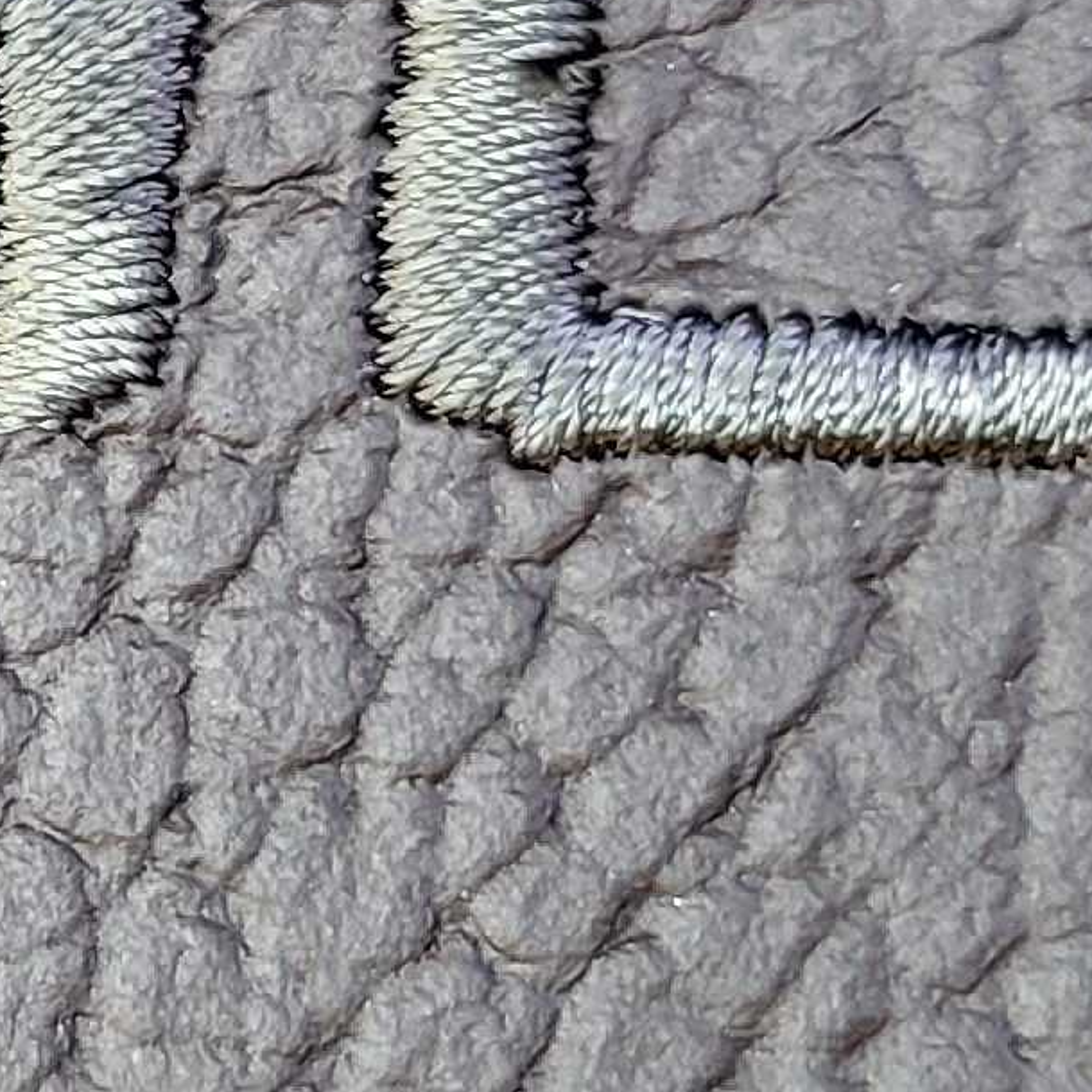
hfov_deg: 10.9
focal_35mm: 151
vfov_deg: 11.6
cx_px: -785
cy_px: 570
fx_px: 5389
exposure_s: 1/100
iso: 125
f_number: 1.8
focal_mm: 5.4
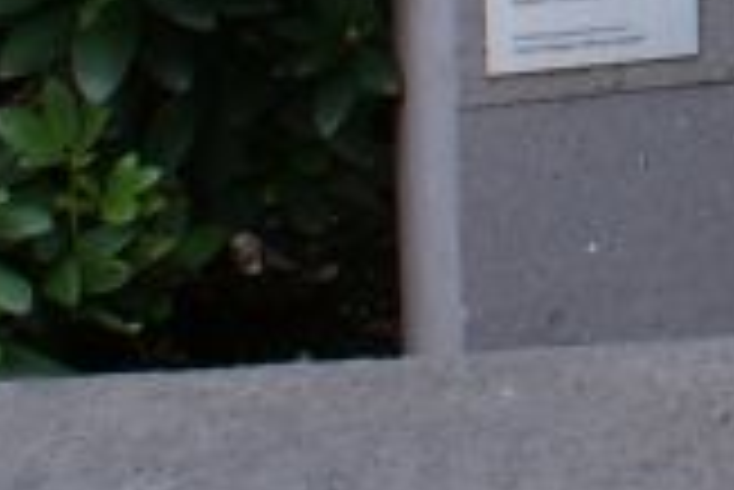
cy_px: -942
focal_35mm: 170
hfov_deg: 10.7
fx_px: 3469
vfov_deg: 7.2
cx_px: 1635
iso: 100
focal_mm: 18
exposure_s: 1/60
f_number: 8
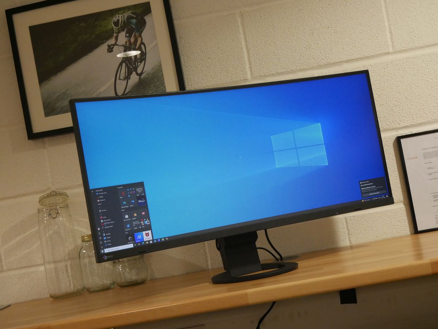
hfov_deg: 32.2
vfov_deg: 24.4
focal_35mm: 60
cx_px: 219
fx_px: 759
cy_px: 164
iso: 3200
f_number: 4.9
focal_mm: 30
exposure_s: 1/80
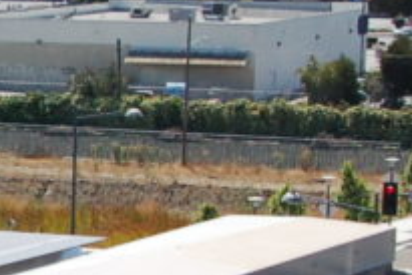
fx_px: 2783
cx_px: -358
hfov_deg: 8.1
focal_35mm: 243
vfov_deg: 5.7
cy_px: 246
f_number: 10
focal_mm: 26
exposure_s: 1/400
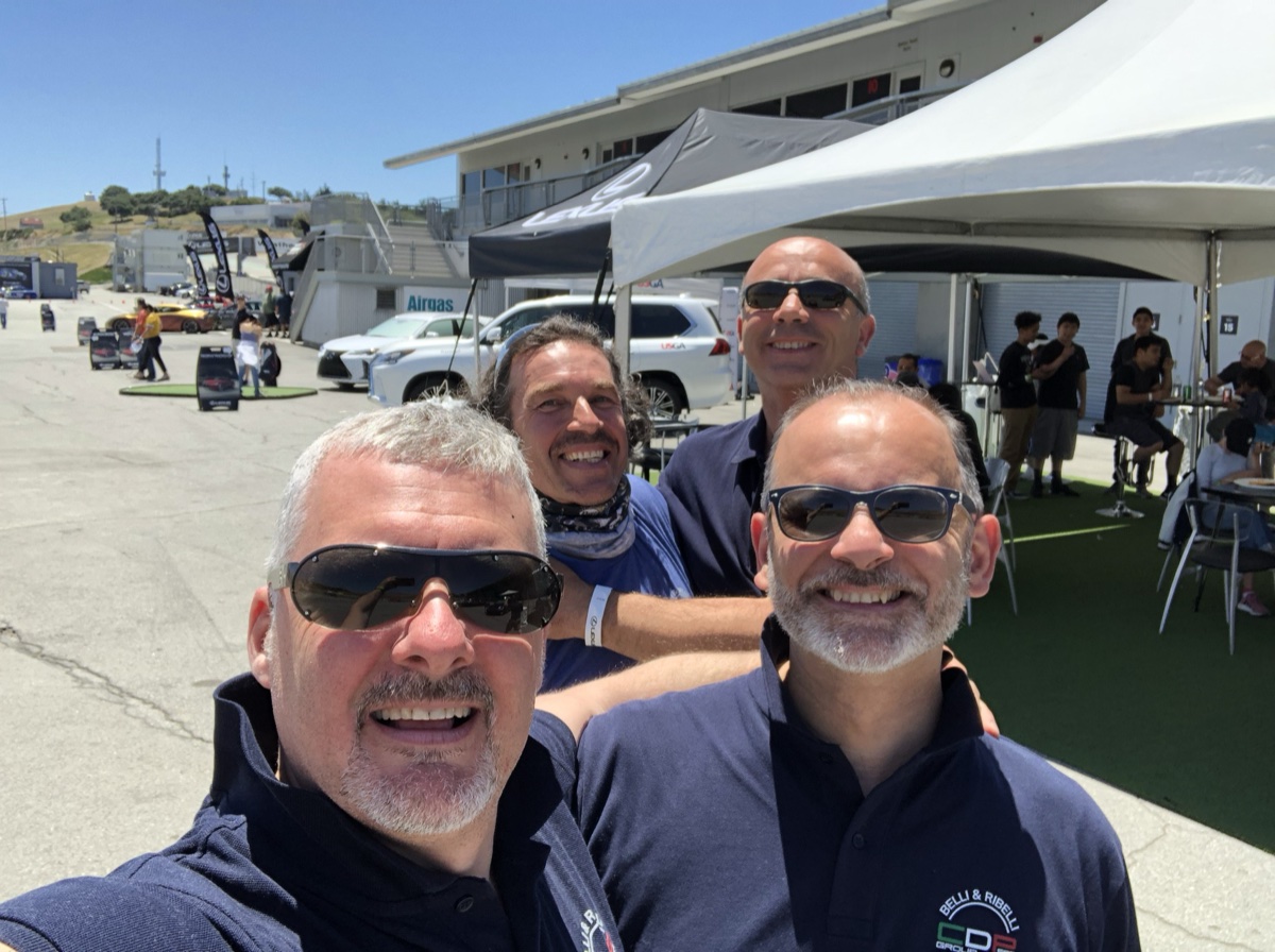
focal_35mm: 32
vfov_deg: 44.0
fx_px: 1177
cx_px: 638
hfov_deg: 56.9
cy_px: 476
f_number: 2.2
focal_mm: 2.87
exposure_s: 1/428
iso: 20
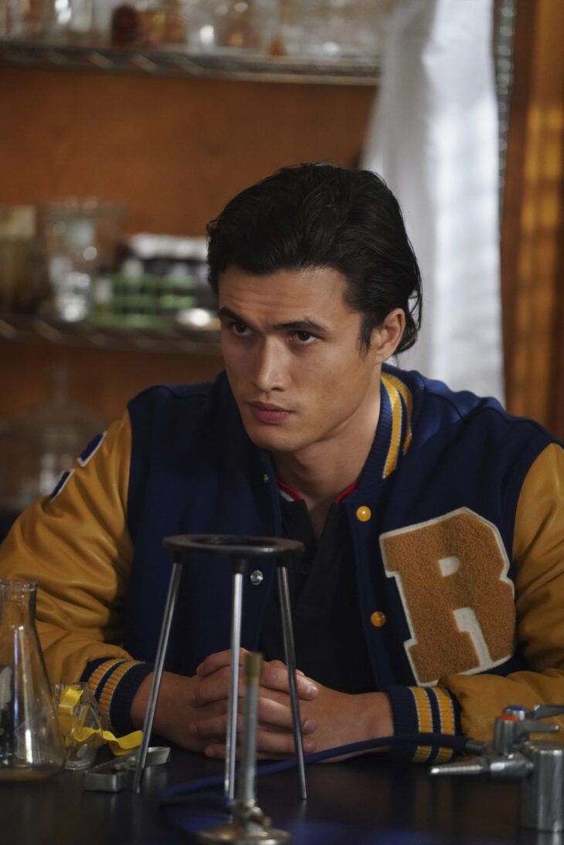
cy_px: 422
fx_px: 4700
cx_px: 282
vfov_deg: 10.3
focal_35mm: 200
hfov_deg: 6.9
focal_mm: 200
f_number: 4
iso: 6400
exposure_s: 1/200
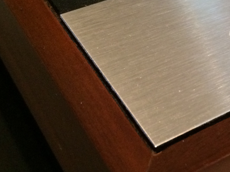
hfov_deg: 23.3
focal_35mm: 78
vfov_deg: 18.7
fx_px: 518
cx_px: 263
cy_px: 36
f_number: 2.2
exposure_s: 1/33
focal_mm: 4.15
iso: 320
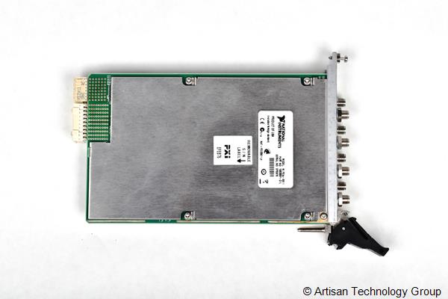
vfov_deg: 16.6
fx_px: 1027
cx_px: 224
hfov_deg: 24.6
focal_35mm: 82
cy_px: 150
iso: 200
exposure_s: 1/200
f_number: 16
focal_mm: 55
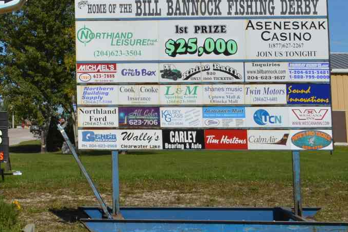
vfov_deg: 13.1
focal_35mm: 100
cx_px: -46
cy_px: -88
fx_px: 966
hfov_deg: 19.5
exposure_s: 1/400
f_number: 10
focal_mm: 22
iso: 100
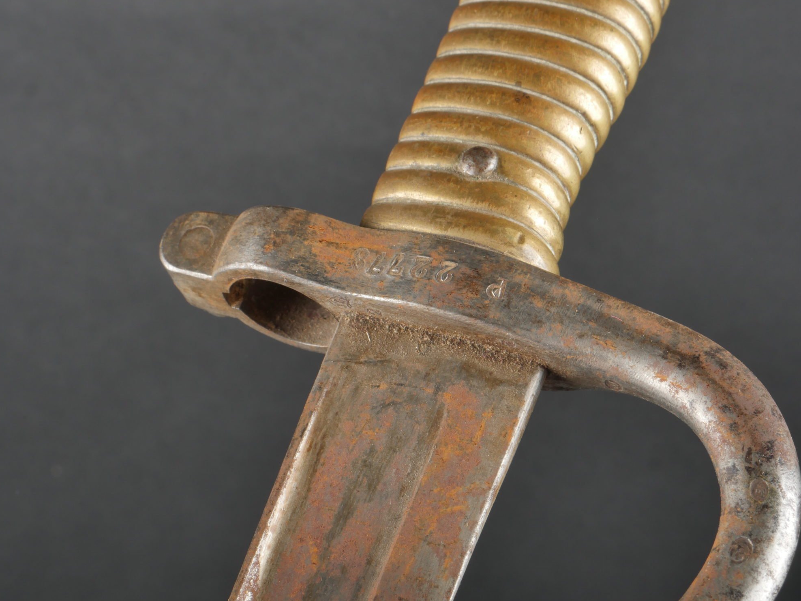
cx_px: 403
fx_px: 1967
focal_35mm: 85
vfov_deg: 17.4
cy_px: 299
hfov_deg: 23.0
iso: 200
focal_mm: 42
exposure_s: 1/250
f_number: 18
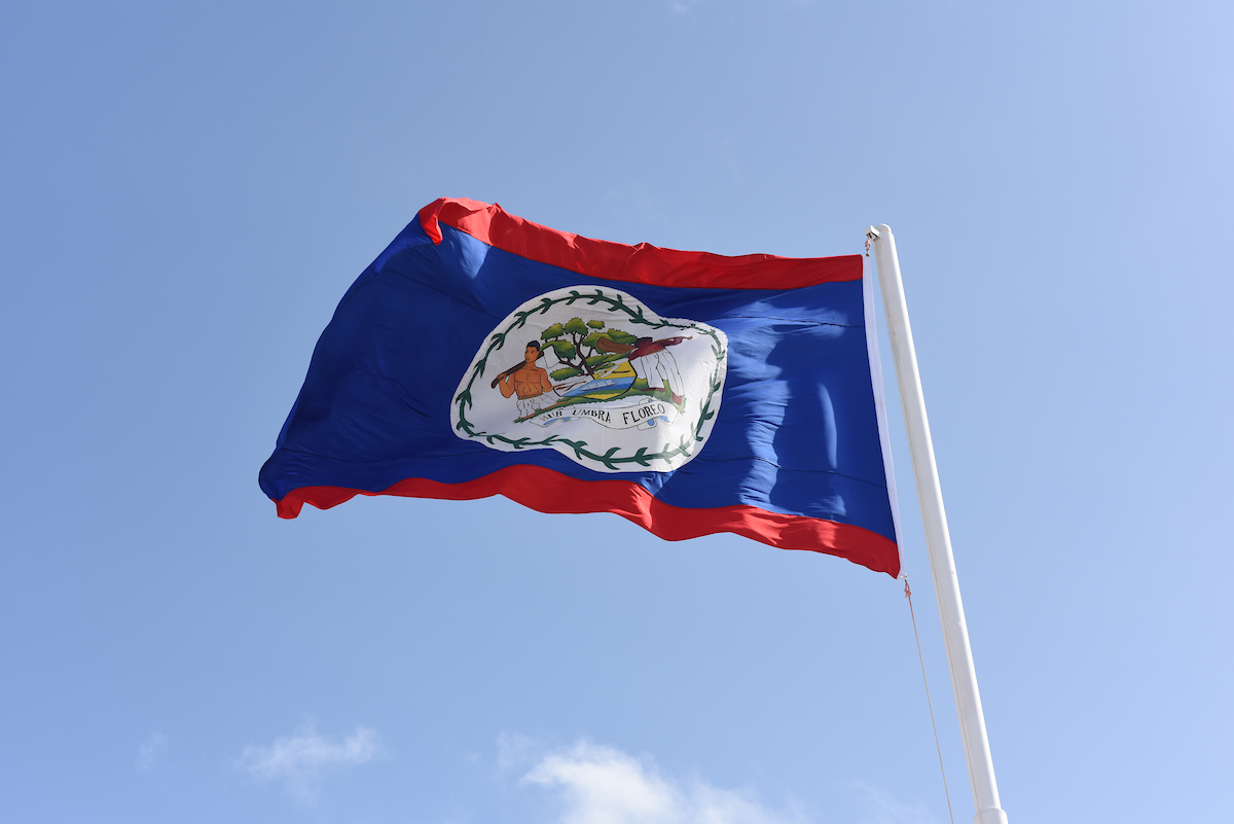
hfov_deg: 23.9
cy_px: 412
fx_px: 2915
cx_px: 617
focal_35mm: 85
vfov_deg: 16.1
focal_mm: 85
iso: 500
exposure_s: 1/1600
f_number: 7.1
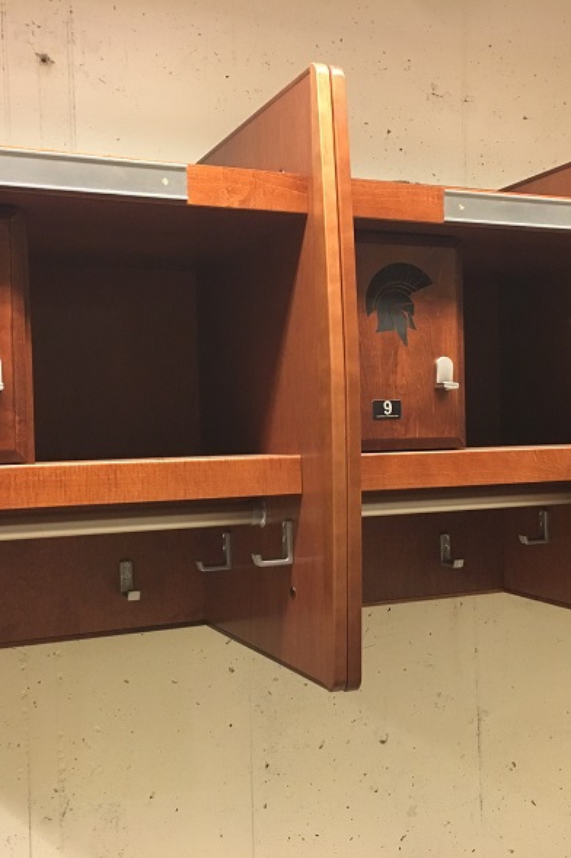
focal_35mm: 41
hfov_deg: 32.6
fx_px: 977
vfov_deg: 47.4
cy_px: 434
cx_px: 318
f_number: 2.2
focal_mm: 4.15
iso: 200
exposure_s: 1/33
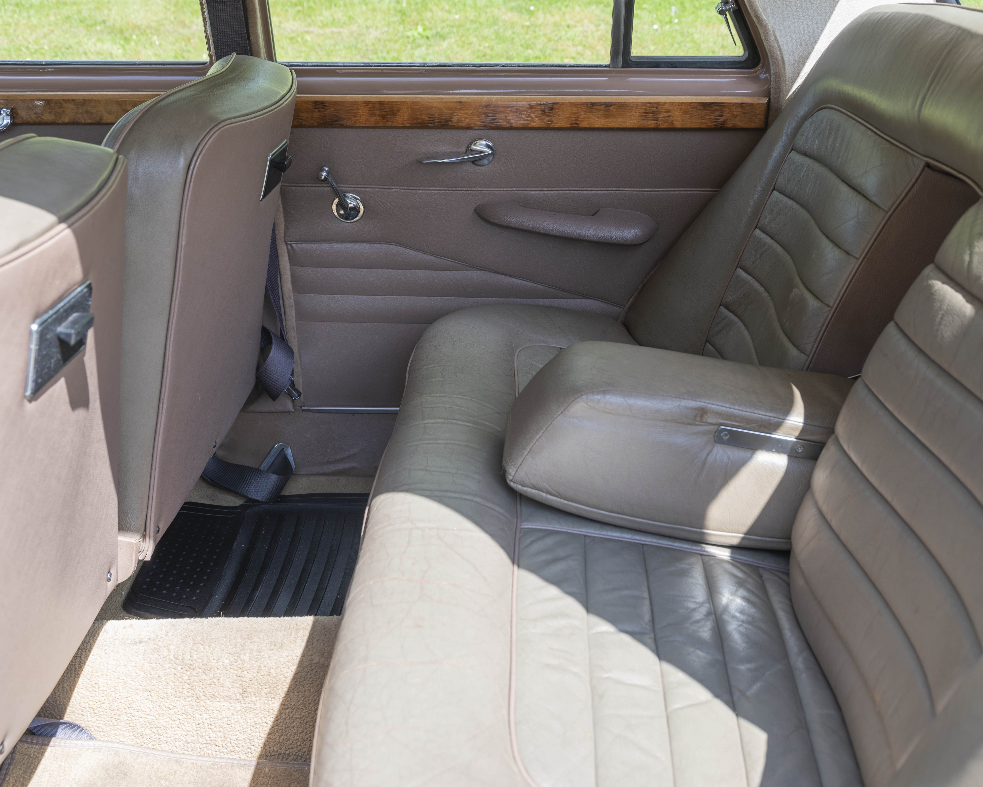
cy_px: 398
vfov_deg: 37.3
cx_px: 482
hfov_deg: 45.8
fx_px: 1164
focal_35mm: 40
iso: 100
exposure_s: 1/80
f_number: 6.3
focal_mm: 35
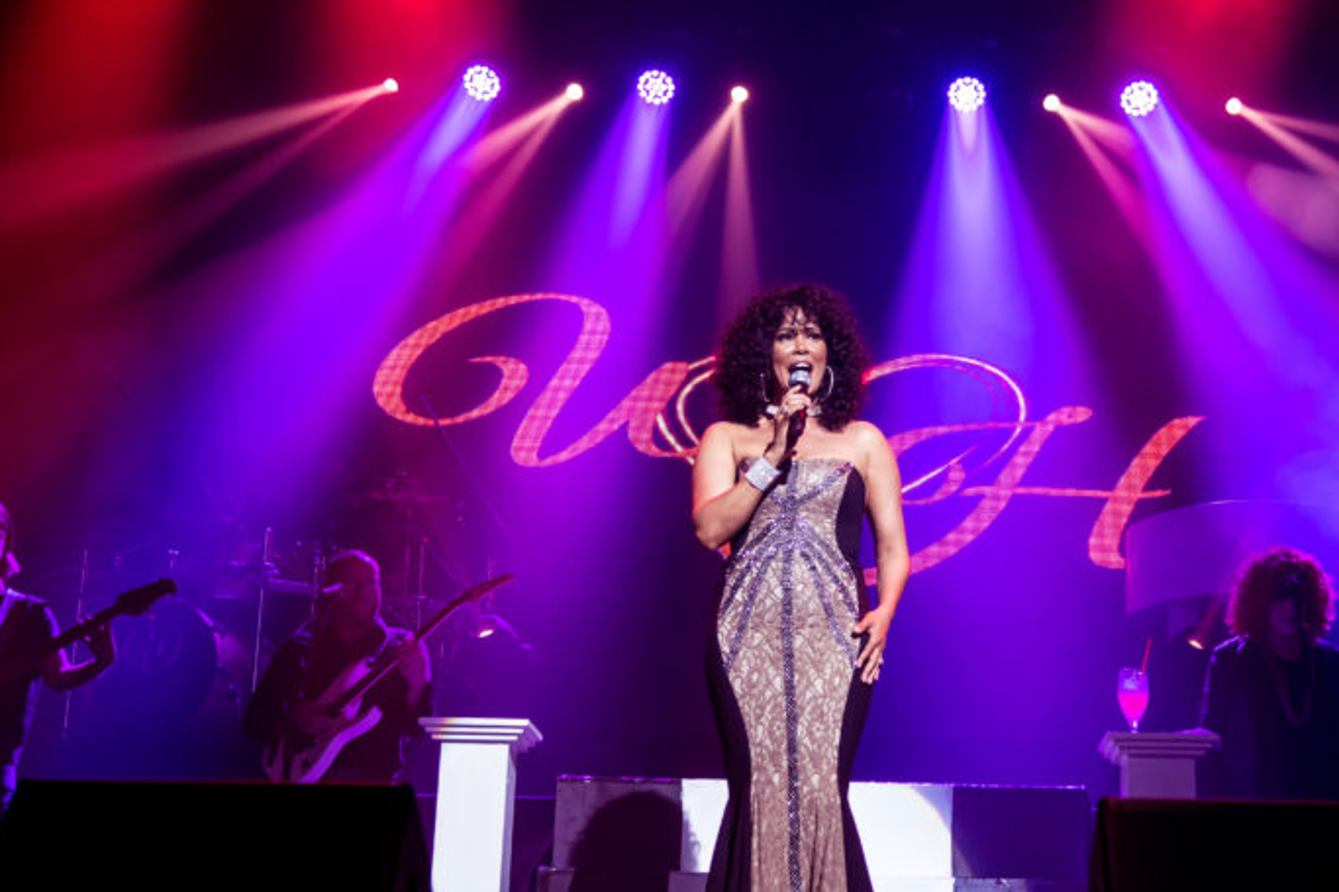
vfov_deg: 21.6
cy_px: 442
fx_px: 2343
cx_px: 825
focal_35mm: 63
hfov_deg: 31.8
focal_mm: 28
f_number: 3.2
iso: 800
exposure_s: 1/100
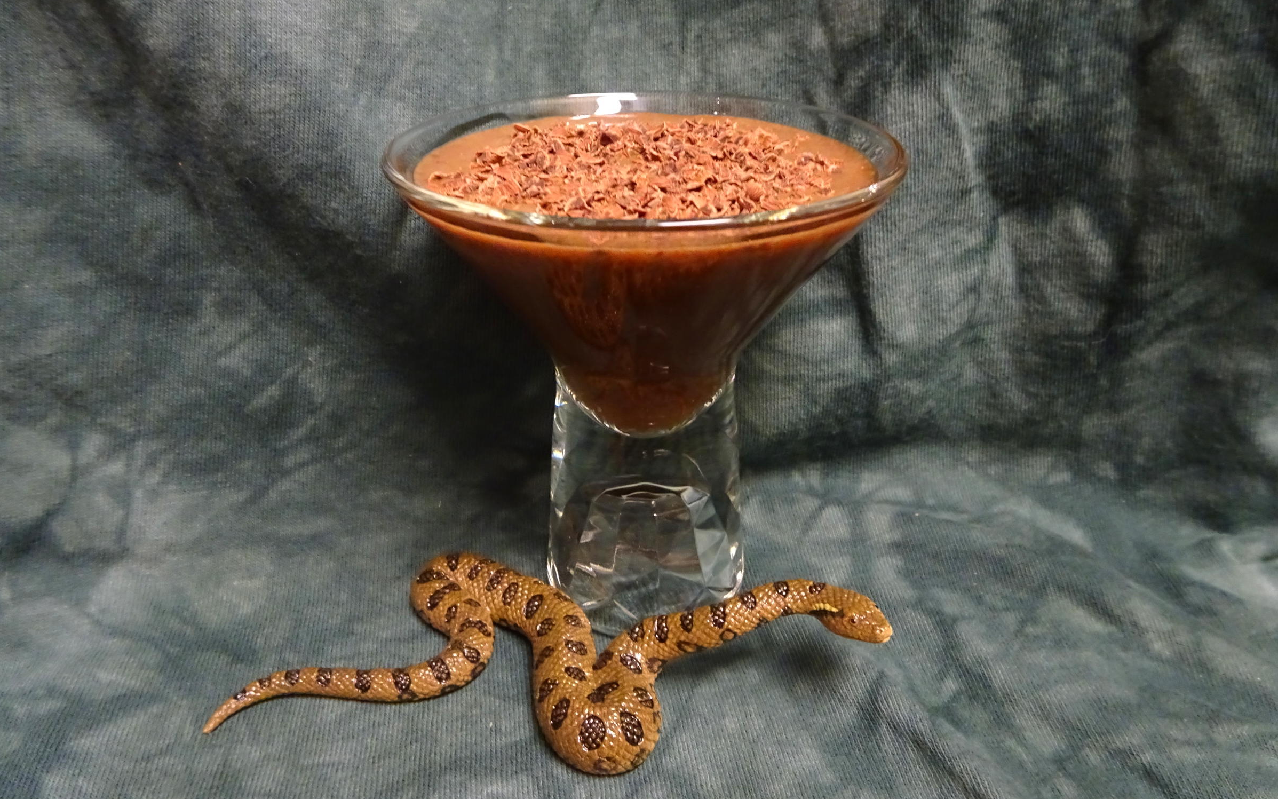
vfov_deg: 47.4
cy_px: 339
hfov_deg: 70.4
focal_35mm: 26
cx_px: 642
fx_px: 906
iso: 800
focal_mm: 4.1
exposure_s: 1/15
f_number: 3.5
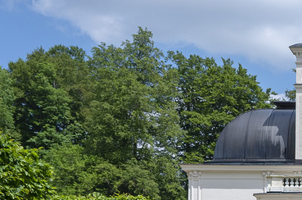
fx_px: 1146
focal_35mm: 137
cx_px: 507
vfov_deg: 9.6
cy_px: 312
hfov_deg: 13.7
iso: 100
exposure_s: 1/800
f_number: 5
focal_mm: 20.4
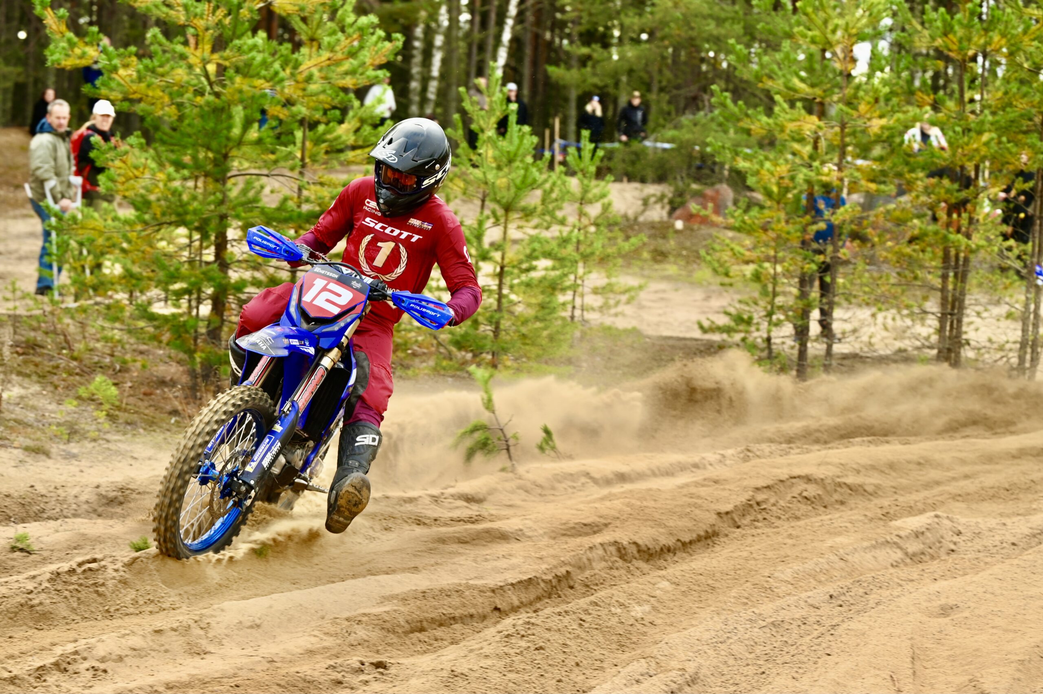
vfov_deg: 19.4
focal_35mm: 70
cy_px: 347
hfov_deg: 28.9
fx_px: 2027
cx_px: 522
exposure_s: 1/1000
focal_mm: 70
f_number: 3.5
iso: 320
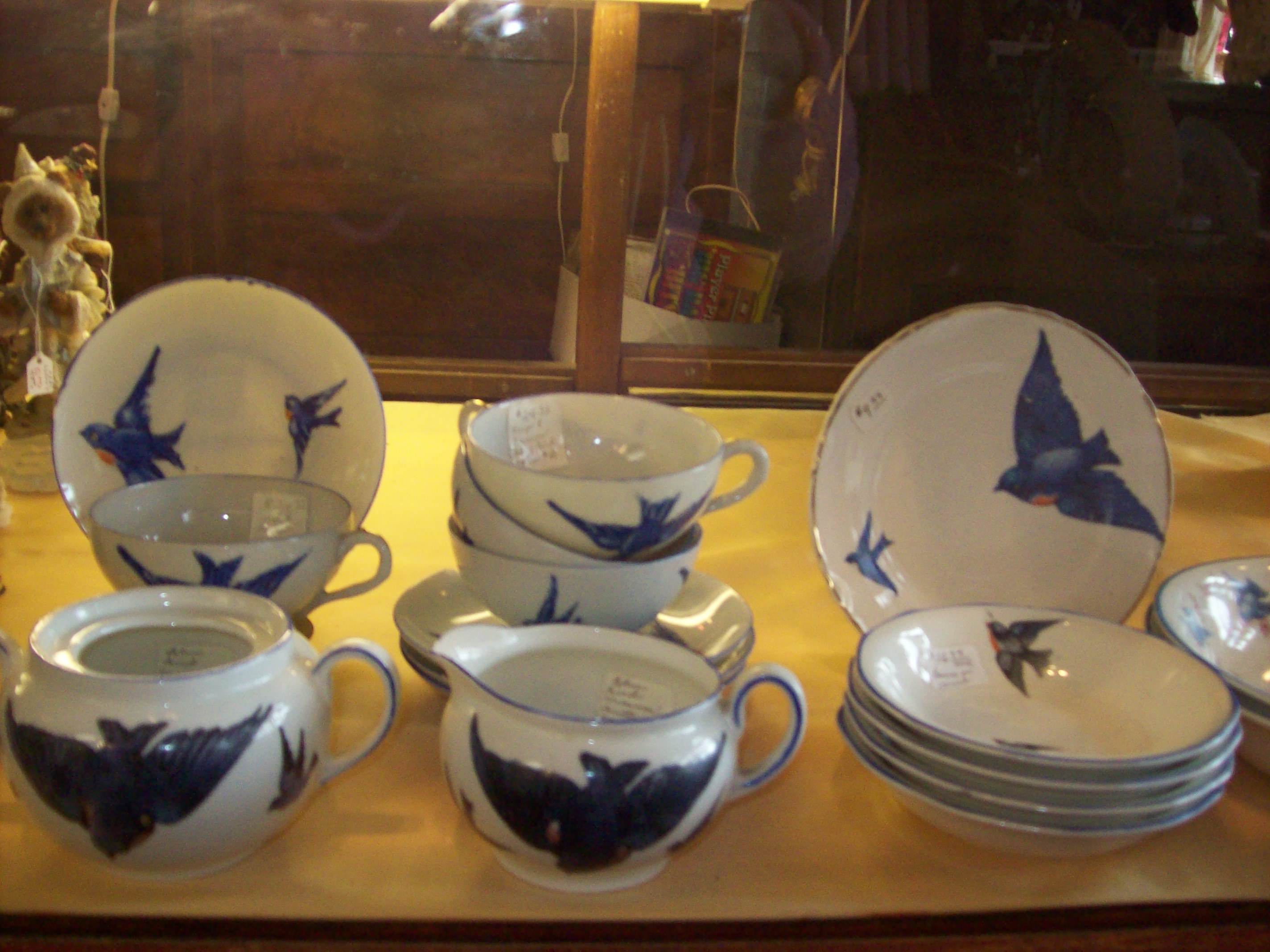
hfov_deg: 51.4
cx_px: 635
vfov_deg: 39.6
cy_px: 476
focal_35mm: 36
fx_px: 1320
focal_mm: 6
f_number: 2.7
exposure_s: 1/64
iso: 200
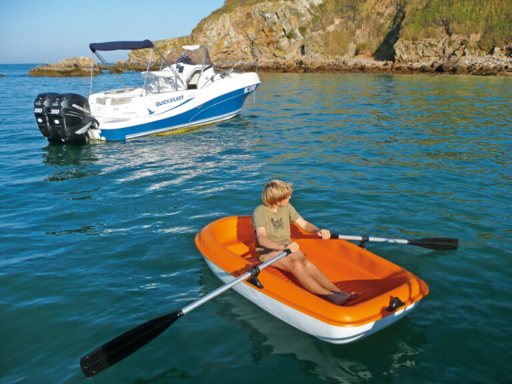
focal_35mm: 28
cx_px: 256
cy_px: 192
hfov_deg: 63.4
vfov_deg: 49.7
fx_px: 414
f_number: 3.3
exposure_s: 1/1300
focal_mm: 4.6
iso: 100
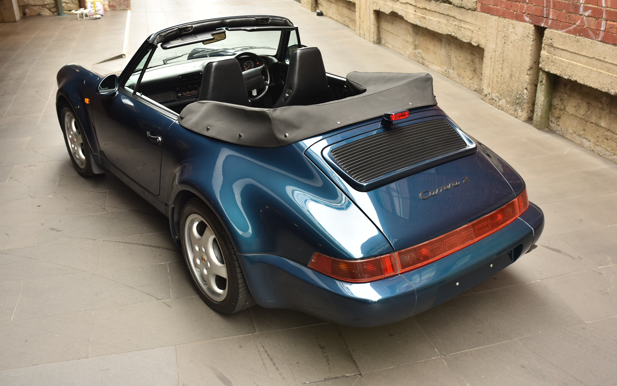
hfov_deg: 54.0
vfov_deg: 35.3
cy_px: 185
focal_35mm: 36
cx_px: 311
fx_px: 605
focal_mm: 35
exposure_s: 1/40
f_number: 4.5
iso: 320
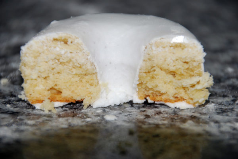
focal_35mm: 405
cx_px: 119
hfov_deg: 5.1
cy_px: 80
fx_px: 2679
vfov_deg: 3.4
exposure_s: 1/60
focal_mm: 270
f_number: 6.3
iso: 200
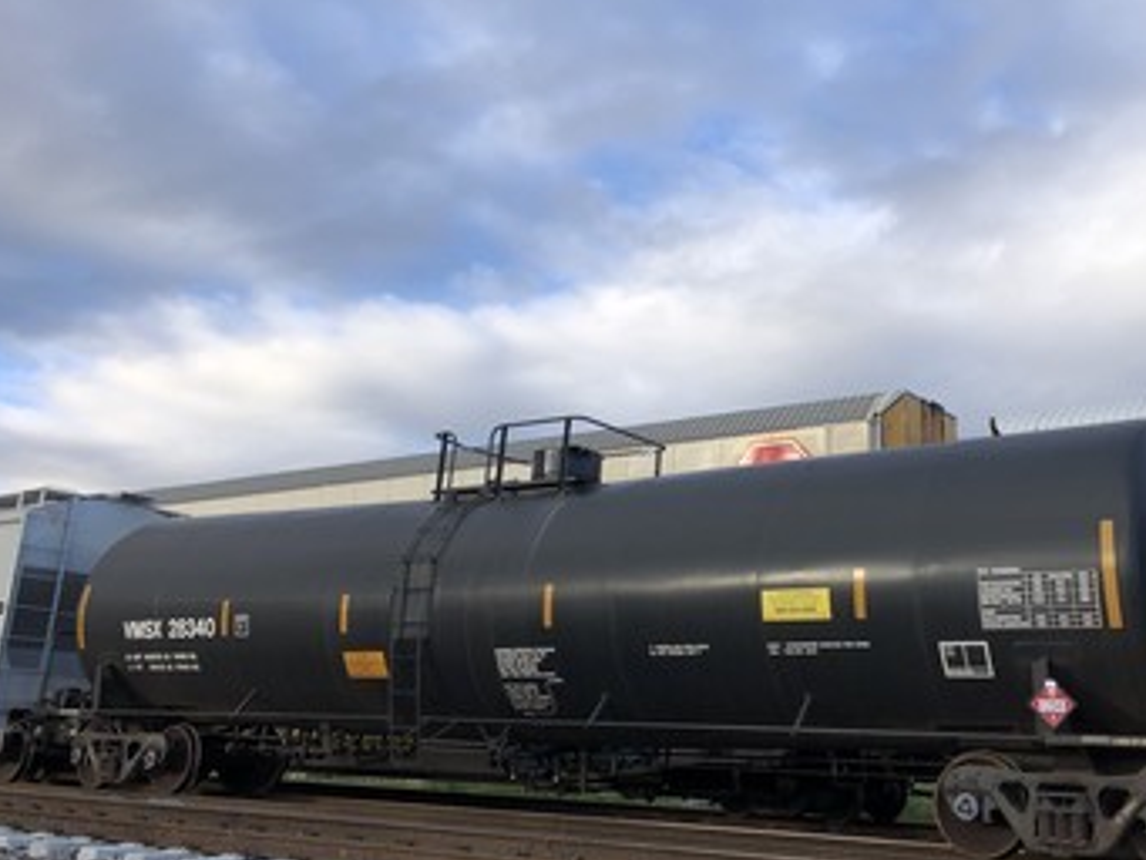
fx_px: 1225
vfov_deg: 38.6
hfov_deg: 49.5
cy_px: 383
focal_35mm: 37
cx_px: 739
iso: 20
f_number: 1.8
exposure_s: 1/762
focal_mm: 3.99
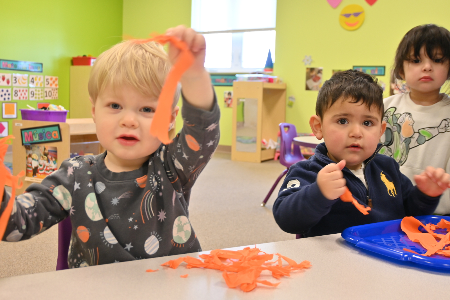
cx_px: 225
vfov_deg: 32.4
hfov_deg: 47.2
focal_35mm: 41
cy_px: 150
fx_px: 516
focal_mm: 27.5
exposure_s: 1/40
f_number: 4.5
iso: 560
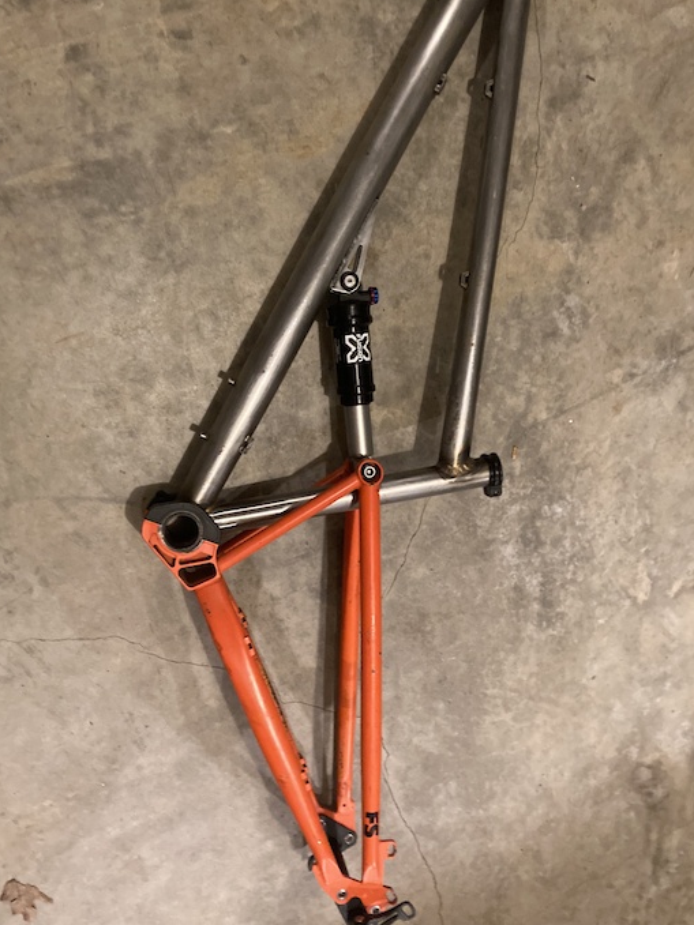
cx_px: 307
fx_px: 882
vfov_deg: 55.3
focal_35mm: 33
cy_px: 435
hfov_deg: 42.9
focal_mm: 3.99
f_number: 1.8
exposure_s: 1/30
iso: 500
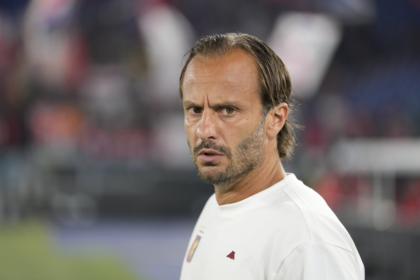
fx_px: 2275
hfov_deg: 10.5
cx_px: 210
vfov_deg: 7.0
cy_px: 140
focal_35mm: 195
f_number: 2.8
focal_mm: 195
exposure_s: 1/1250
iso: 2500
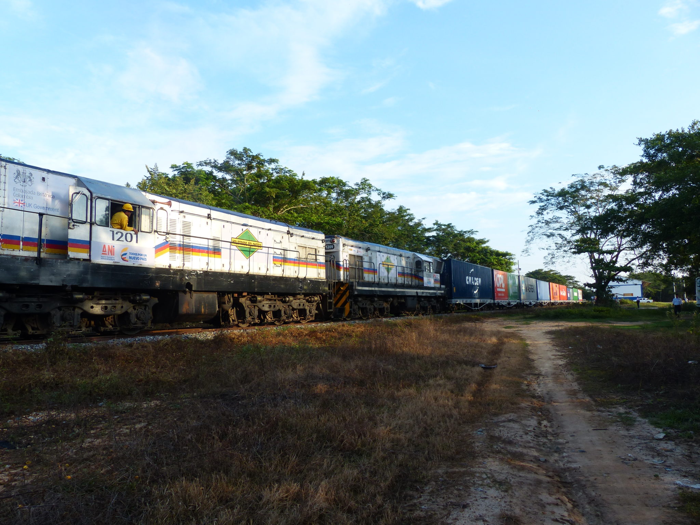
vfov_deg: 54.9
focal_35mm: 25
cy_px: 262
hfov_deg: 69.4
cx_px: 350
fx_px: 506
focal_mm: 4.5
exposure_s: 1/200
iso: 100
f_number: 4
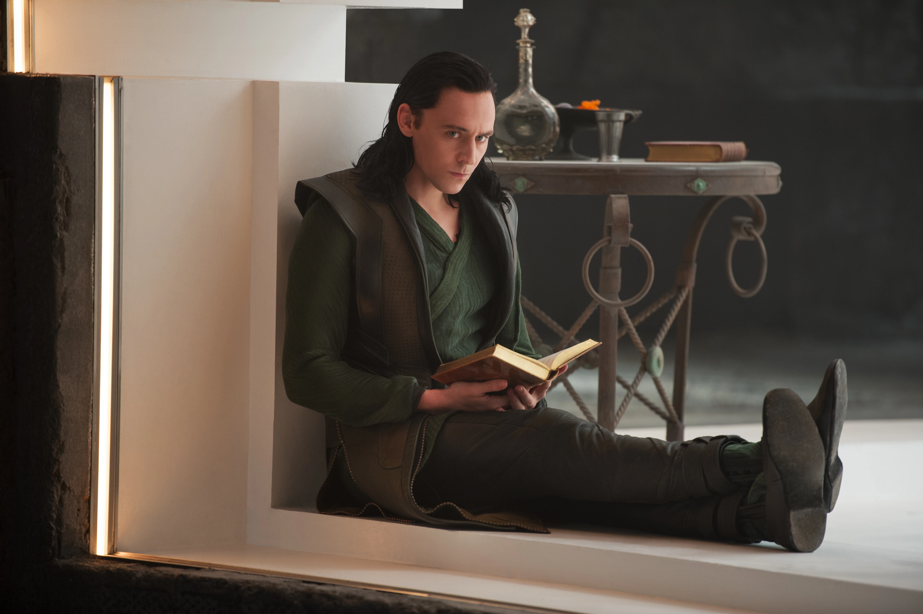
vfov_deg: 6.9
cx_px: 462
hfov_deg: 10.3
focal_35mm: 200
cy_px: 307
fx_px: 5124
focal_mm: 200
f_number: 3.2
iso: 800
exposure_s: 1/100
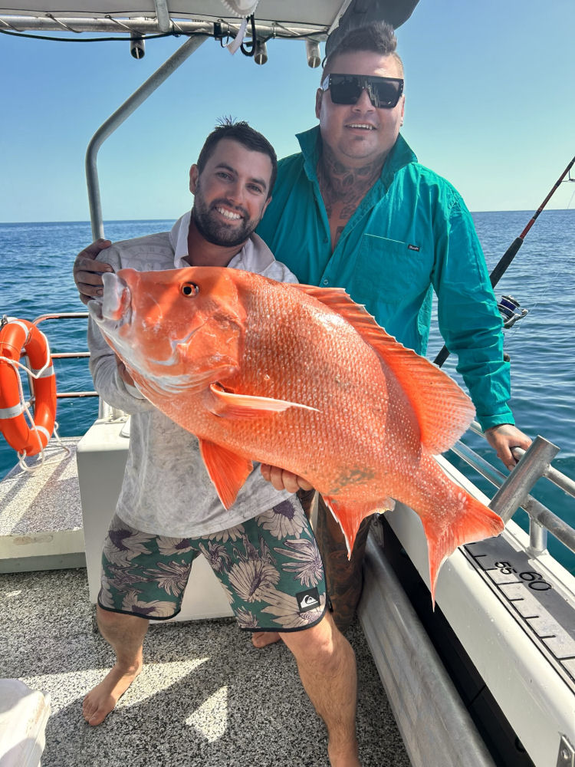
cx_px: 288
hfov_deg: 53.1
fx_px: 576
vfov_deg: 67.3
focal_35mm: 26
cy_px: 384
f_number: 1.5
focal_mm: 5.7
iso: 50
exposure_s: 1/1869
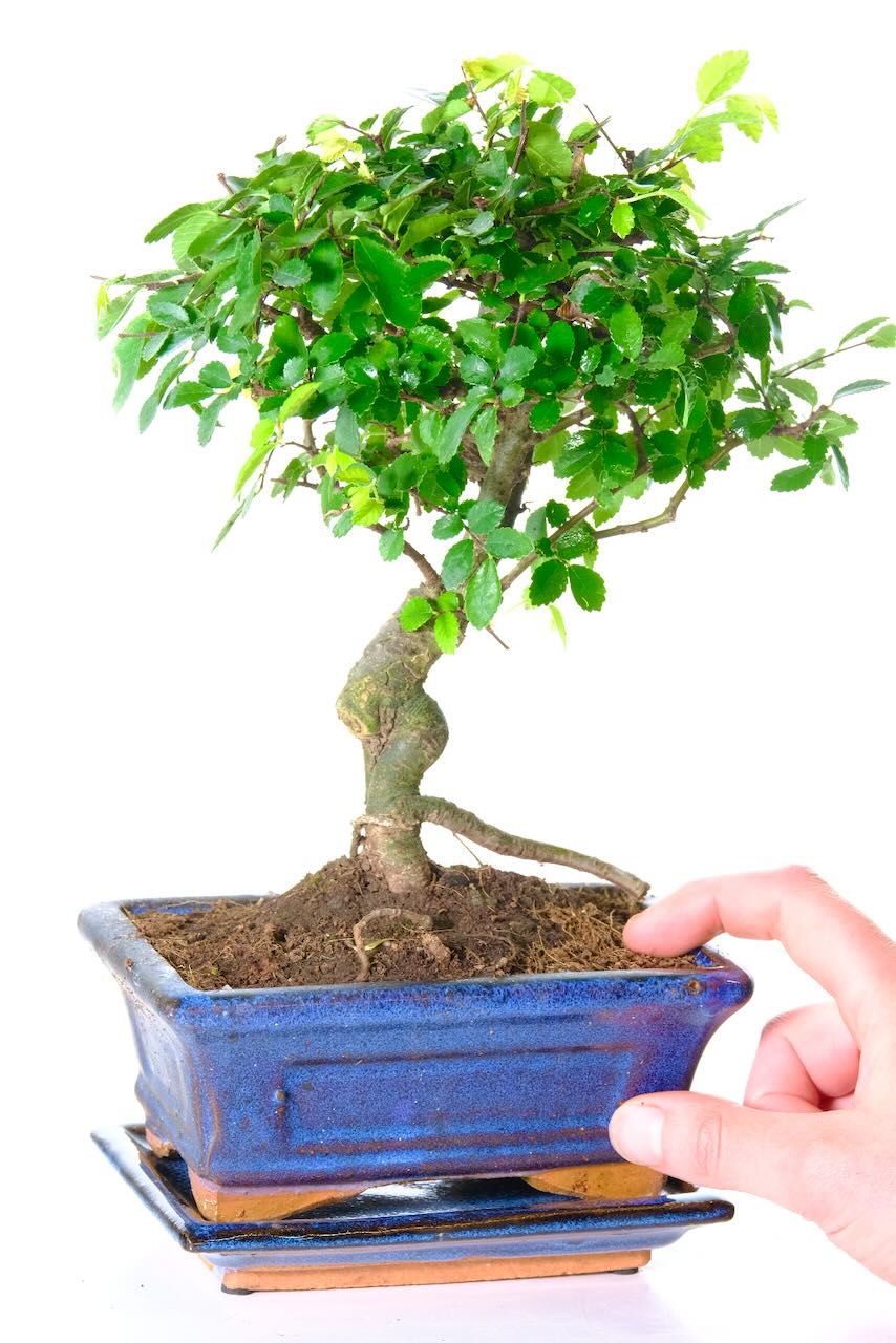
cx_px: 448
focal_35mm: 136
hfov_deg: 10.1
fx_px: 5074
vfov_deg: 15.1
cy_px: 672
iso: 1600
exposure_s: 1/13
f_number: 10
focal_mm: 90.4
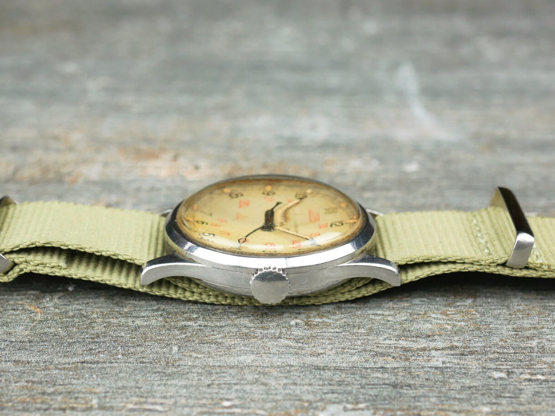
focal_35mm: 76
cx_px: 270
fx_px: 1219
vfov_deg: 19.4
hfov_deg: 25.7
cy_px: 237
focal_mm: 30
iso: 800
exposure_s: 1/125
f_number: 5.6
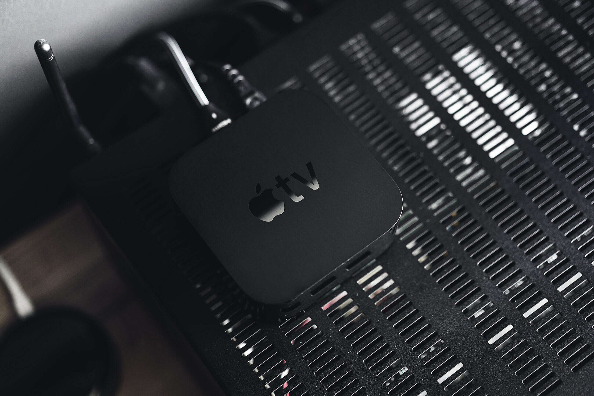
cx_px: 297
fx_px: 907
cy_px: 198
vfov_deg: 24.6
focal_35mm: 55
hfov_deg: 36.2
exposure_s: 1/60
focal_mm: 55
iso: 800
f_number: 1.8
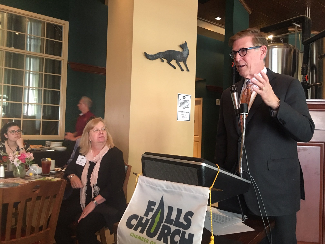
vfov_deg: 48.2
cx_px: 162
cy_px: 122
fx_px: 272
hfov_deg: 61.7
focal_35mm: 29
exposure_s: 1/10
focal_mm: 4.15
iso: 100
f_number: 2.2
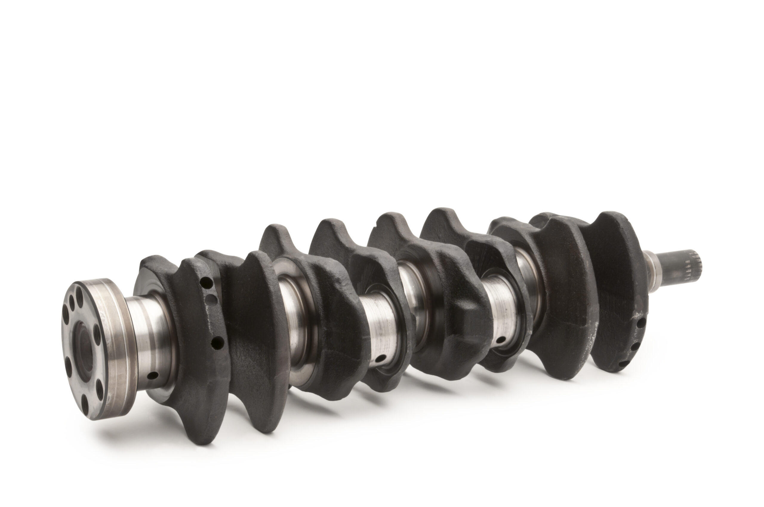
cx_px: 382
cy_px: 254
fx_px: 1526
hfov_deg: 28.1
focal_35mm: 72
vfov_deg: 18.9
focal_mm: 48
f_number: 29
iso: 200
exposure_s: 1/1.25
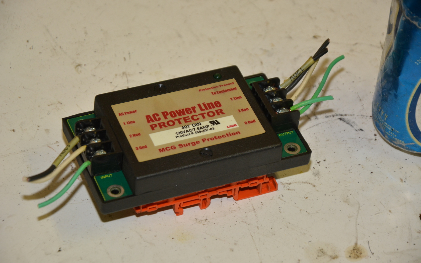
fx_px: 1853
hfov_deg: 13.0
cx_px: 211
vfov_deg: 8.1
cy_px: 128
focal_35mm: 162
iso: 800
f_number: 7.1
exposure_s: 1/60
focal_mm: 105
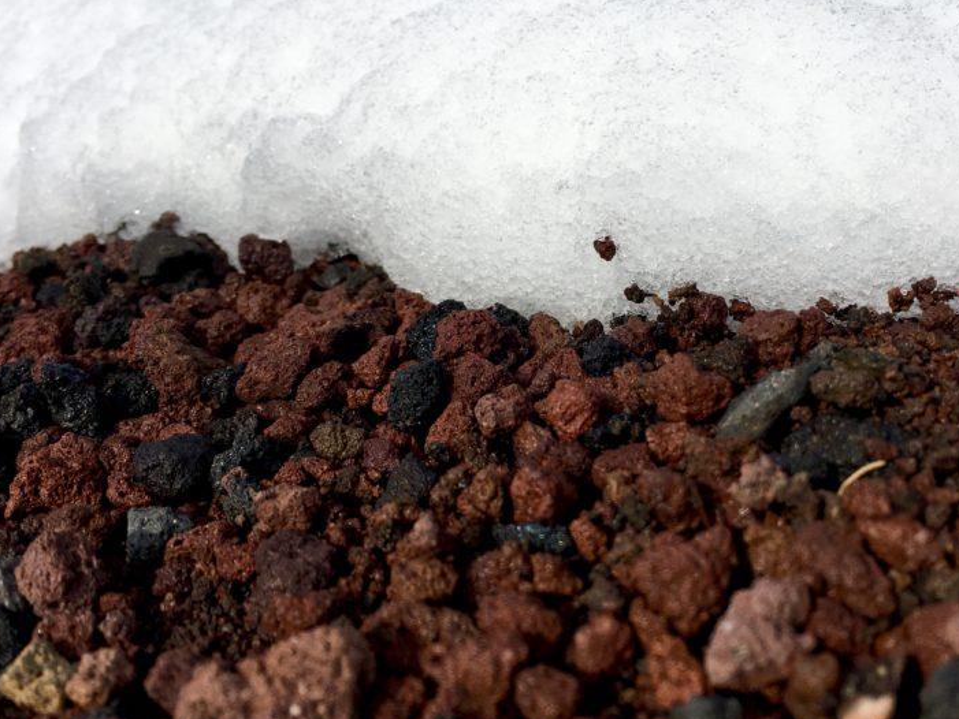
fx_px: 998
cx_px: 544
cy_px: 286
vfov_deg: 39.5
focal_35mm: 36
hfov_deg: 51.2
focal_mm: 4.15
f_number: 2.2
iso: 25
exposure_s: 1/1789
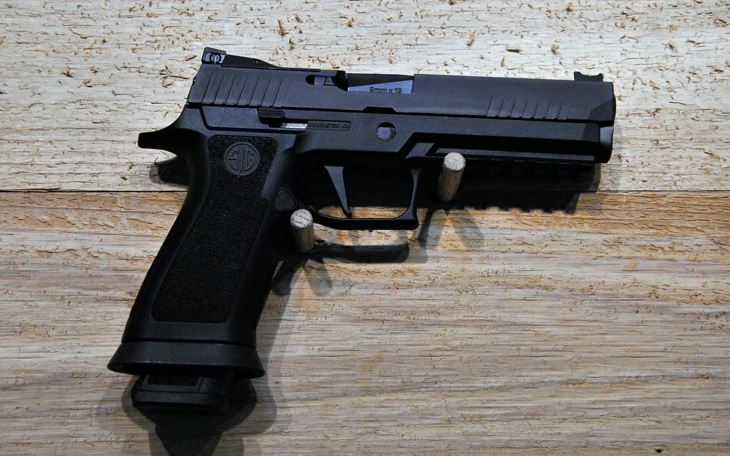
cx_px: 362
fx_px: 1233
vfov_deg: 21.0
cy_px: 215
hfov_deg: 33.0
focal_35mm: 62
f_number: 8
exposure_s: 1/200
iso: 1600
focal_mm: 40
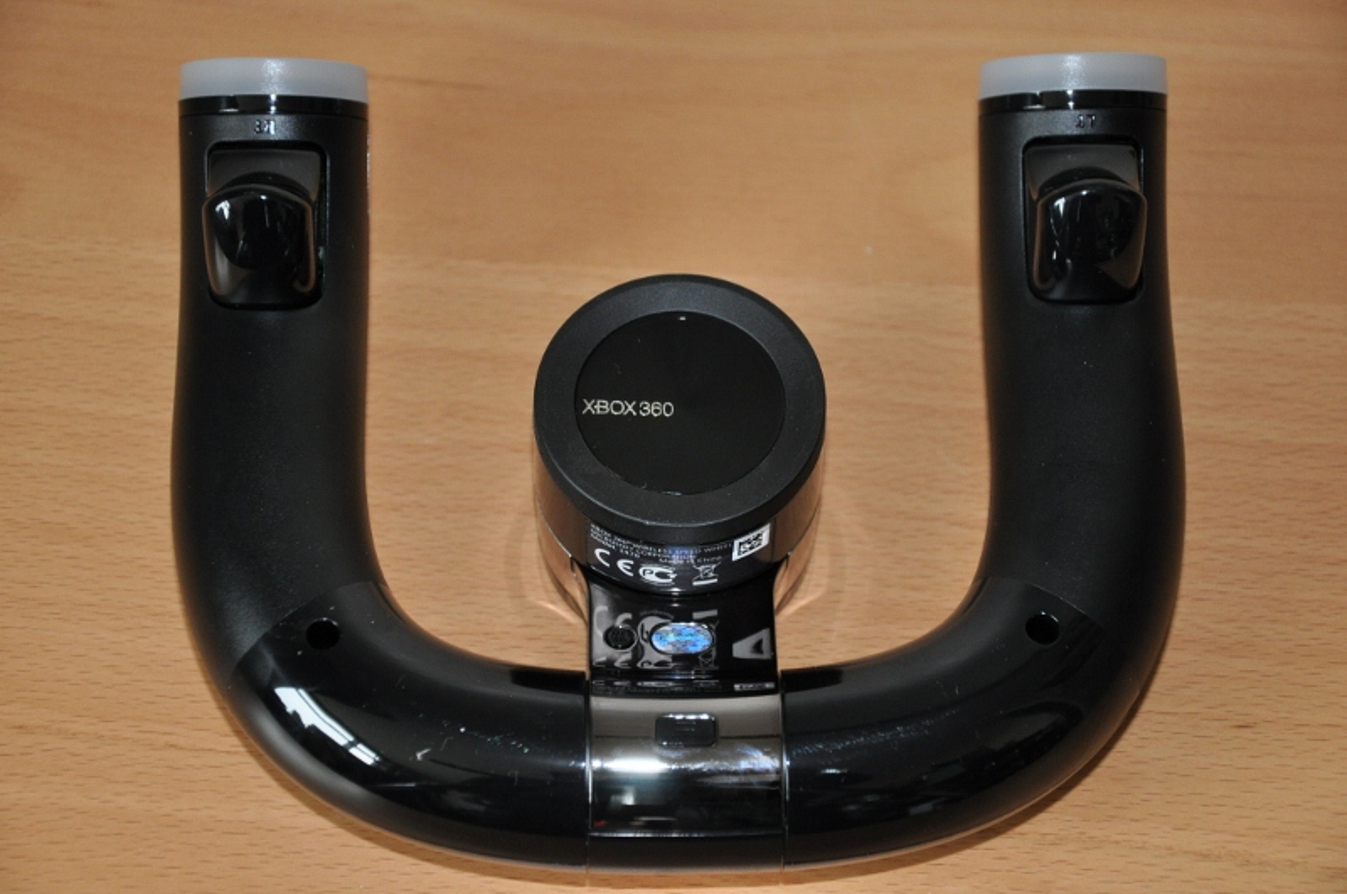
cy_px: 447
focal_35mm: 99
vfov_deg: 13.8
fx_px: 3699
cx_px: 674
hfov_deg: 20.6
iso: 800
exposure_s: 1/60
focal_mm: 66
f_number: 5.3
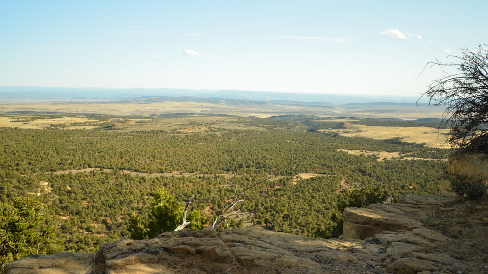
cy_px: 139
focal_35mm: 36
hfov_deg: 55.3
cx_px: 243
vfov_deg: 32.8
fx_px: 466
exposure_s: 1/5
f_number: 20
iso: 125
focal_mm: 34
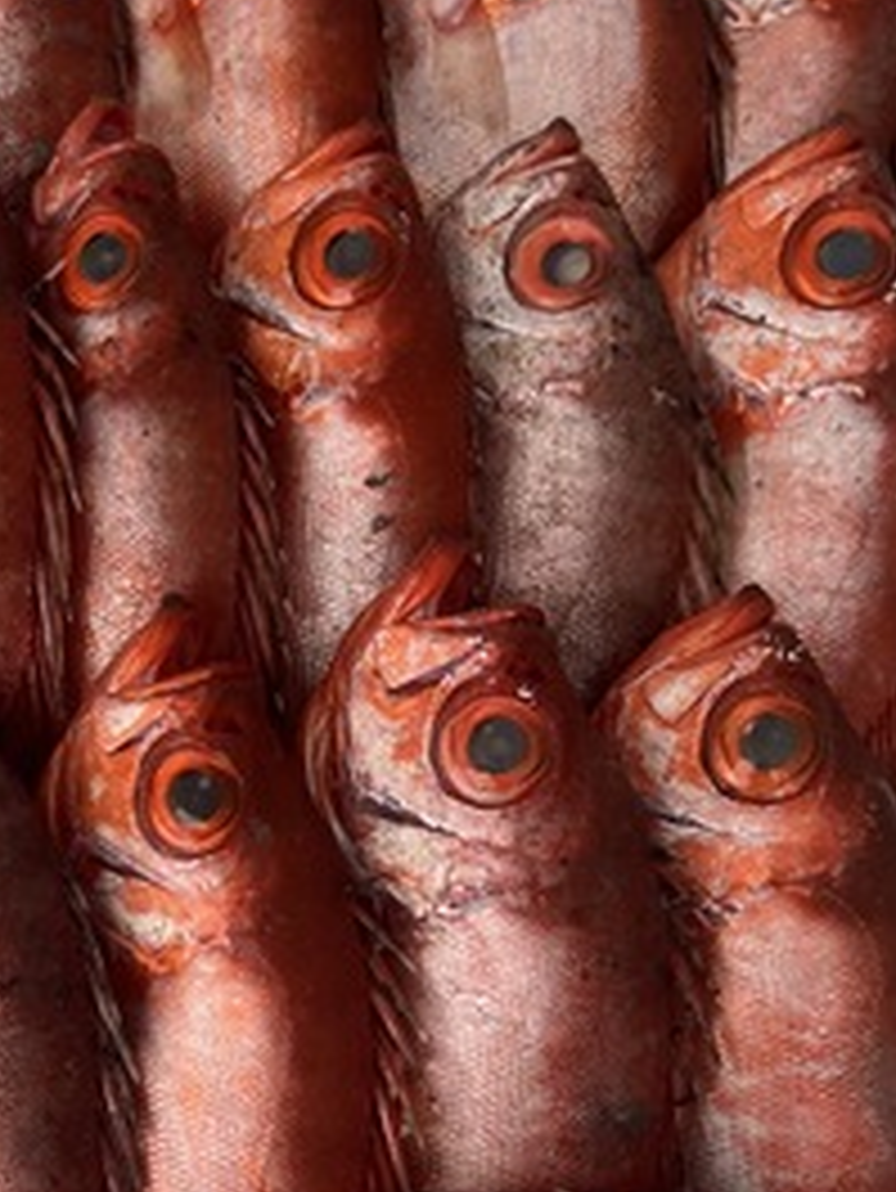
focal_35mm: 49
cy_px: 846
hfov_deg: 29.7
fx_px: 1690
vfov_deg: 38.2
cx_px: 394
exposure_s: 1/109
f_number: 1.5
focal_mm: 5.7
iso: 125
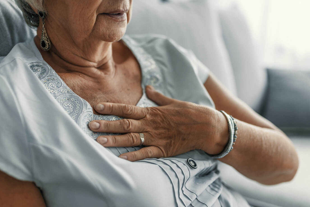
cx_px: 148
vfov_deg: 34.2
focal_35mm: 39
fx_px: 336
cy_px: 114
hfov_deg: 49.5
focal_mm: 35
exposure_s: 1/160
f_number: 2
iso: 200
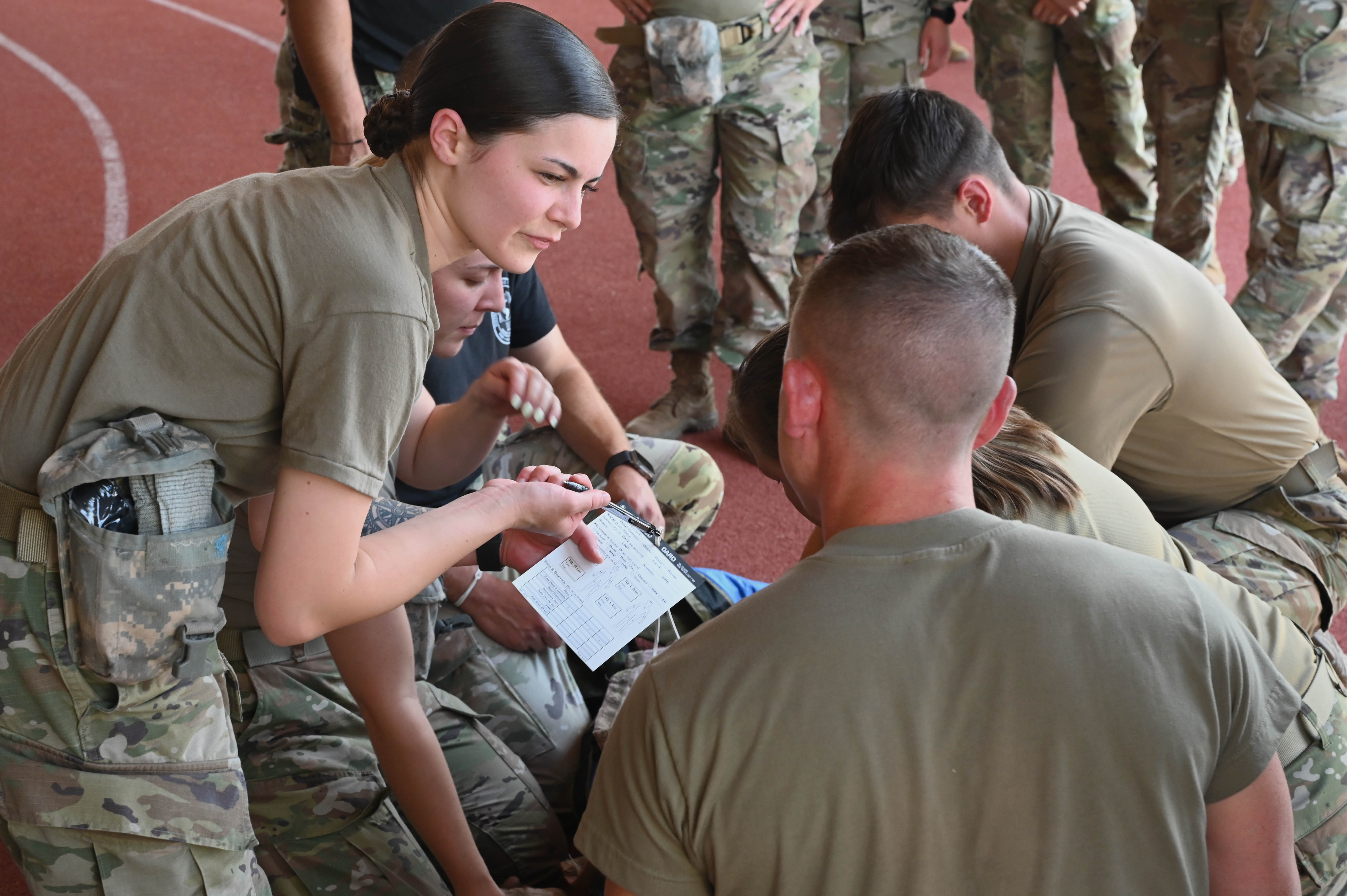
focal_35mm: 64
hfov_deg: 31.4
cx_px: 674
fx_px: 2393
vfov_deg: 21.2
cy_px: 448
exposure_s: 1/200
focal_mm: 64
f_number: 9
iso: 2000
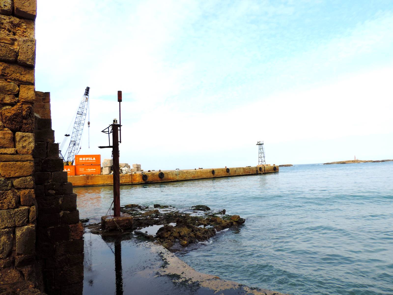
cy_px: 148
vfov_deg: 56.8
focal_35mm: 24
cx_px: 196
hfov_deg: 71.6
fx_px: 272
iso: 80
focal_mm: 4.3
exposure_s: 1/1000
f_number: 3
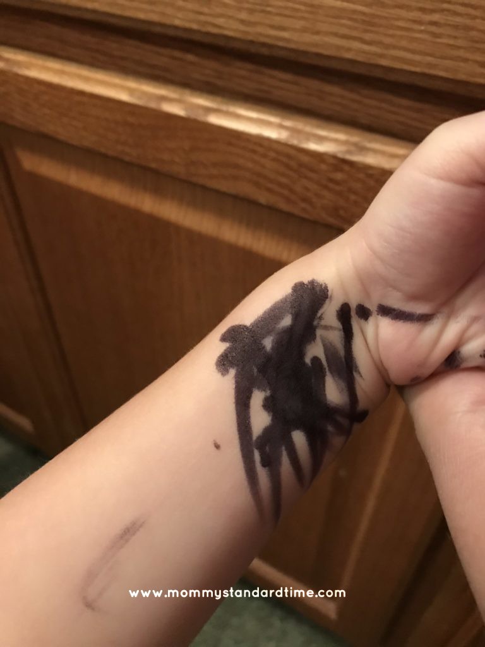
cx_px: 242
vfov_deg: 63.4
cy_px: 324
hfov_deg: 49.7
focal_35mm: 28
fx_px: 523
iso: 100
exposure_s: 1/5
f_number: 1.8
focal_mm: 3.99
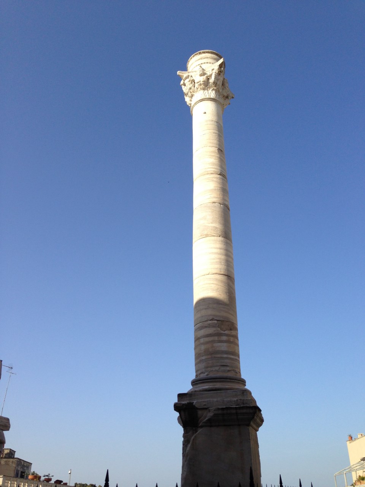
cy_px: 244
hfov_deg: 42.9
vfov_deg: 55.4
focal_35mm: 33
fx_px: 464
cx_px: 182
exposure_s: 1/1290
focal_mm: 4.13
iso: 50
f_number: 2.4
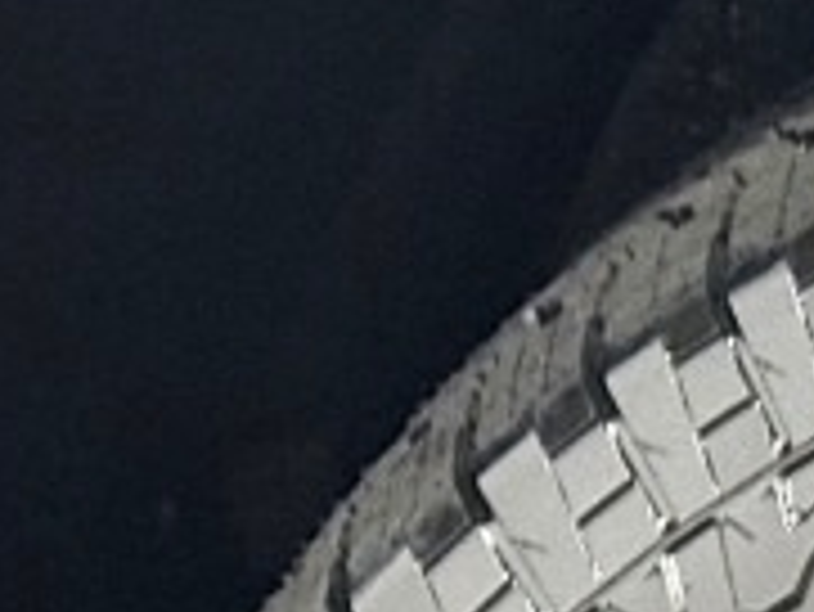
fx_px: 6377
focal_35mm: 271
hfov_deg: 7.0
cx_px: 1745
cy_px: 1706
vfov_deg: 5.2
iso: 640
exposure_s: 1/20
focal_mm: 6.86
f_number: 1.78
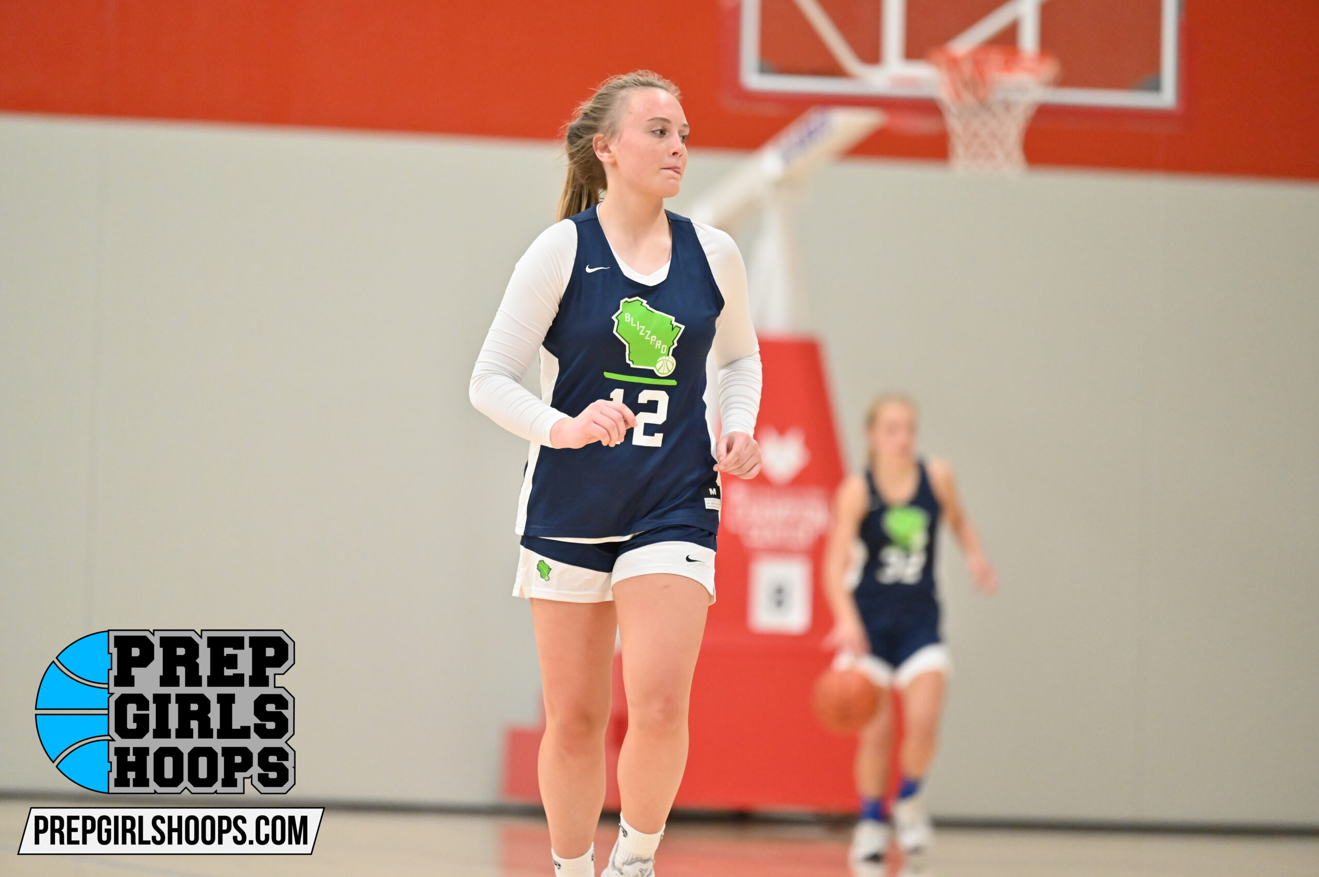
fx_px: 7322
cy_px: 438
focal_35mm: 200
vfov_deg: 6.9
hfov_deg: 10.3
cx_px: 660
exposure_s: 1/1000
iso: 4000
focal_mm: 200
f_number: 2.8
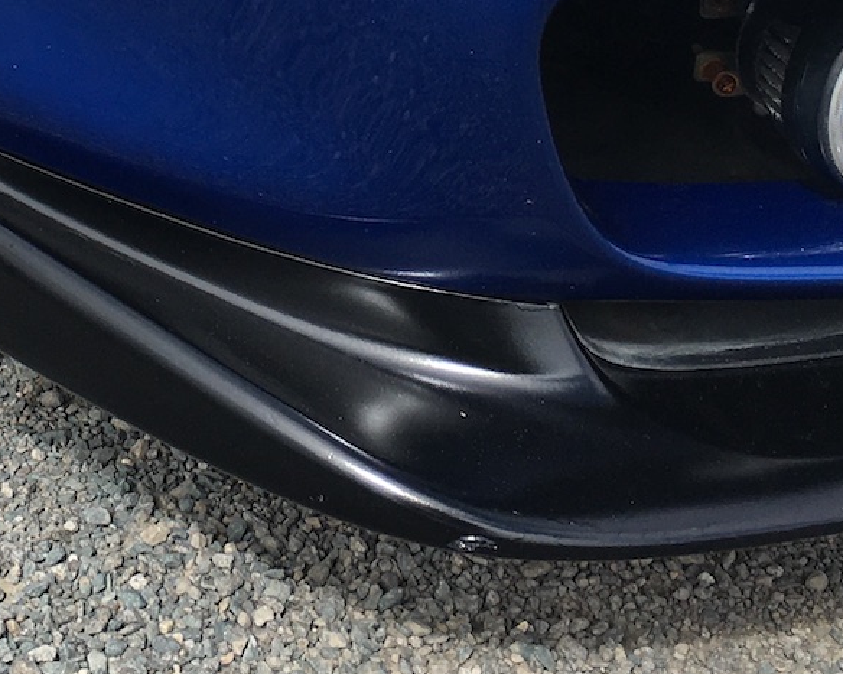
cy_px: -234
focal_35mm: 97
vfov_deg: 15.0
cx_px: 85
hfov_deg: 19.4
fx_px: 2420
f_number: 2.2
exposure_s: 1/950
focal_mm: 4.15
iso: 25
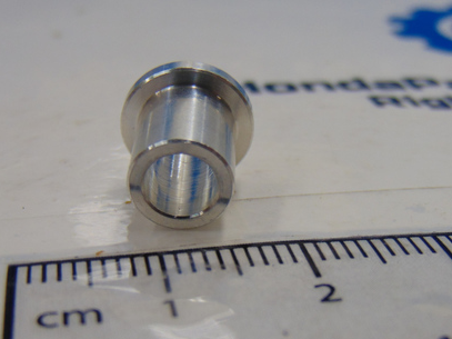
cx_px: 183
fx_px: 862
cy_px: 213
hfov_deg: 29.3
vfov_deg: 22.2
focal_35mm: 66
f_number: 3.3
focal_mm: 7.6
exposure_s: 1/40
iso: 80
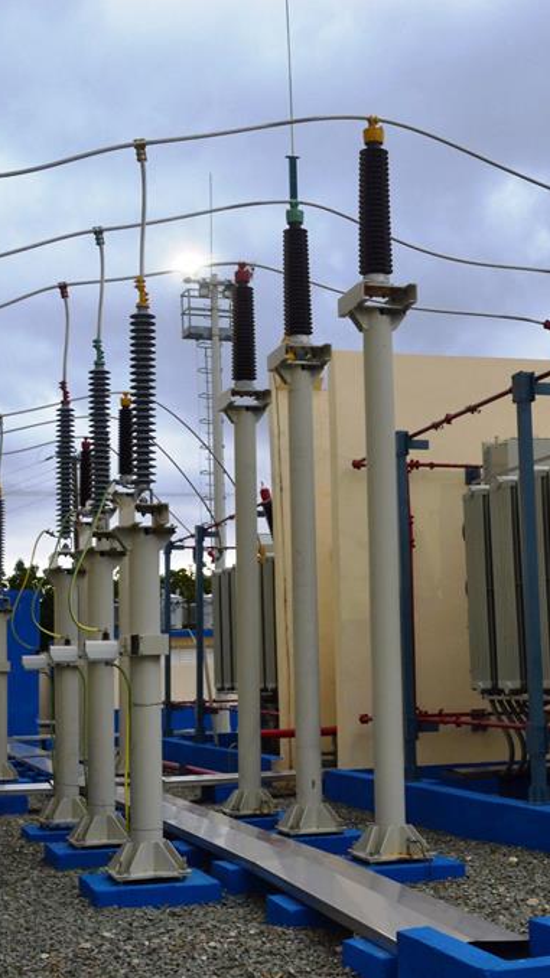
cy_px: 491
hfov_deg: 20.9
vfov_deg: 36.6
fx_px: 1479
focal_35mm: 57
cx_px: 400
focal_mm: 24
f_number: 7.1
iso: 400
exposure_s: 1/25
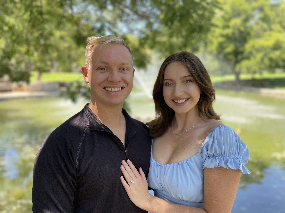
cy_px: 106
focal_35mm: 26
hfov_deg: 67.3
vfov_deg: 53.1
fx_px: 214
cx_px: 142
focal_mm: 4.2
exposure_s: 1/425
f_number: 1.6
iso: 50
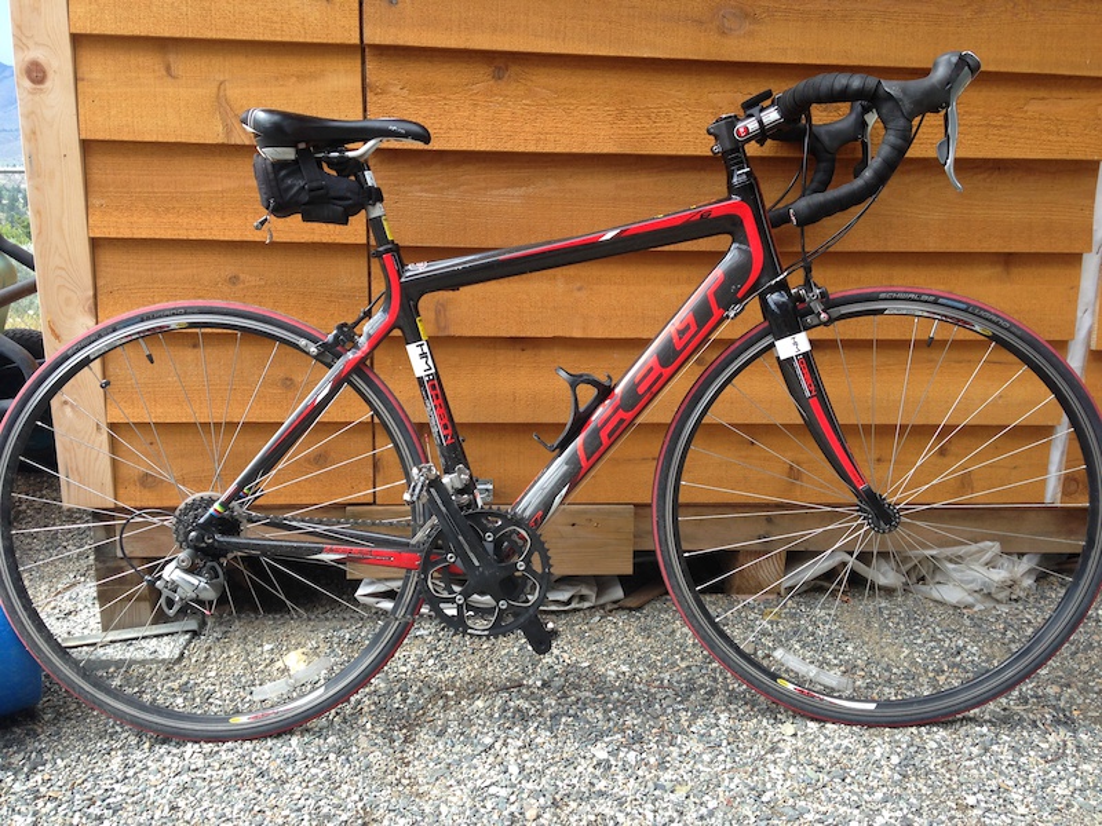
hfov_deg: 55.4
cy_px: 413
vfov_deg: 42.9
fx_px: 1051
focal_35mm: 33
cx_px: 551
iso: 50
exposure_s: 1/188
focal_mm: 4.12
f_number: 2.4
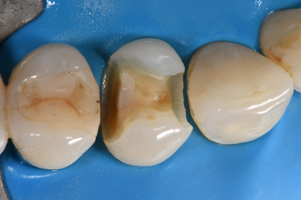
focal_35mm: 157
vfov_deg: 8.7
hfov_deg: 13.1
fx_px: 1312
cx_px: 150
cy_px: 100
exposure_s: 1/160
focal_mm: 105
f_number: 32
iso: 200
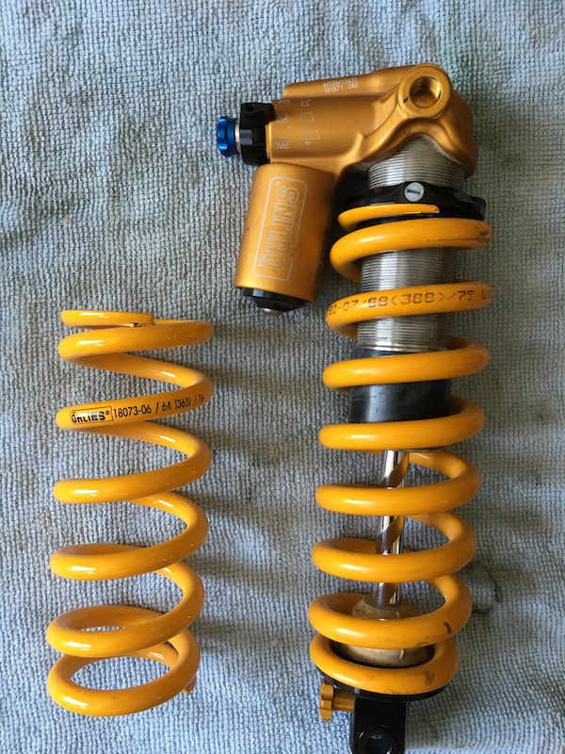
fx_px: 631
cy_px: 377
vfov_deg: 61.7
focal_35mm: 29
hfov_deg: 48.2
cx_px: 282
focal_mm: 4.15
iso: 32
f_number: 2.2
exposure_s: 1/30
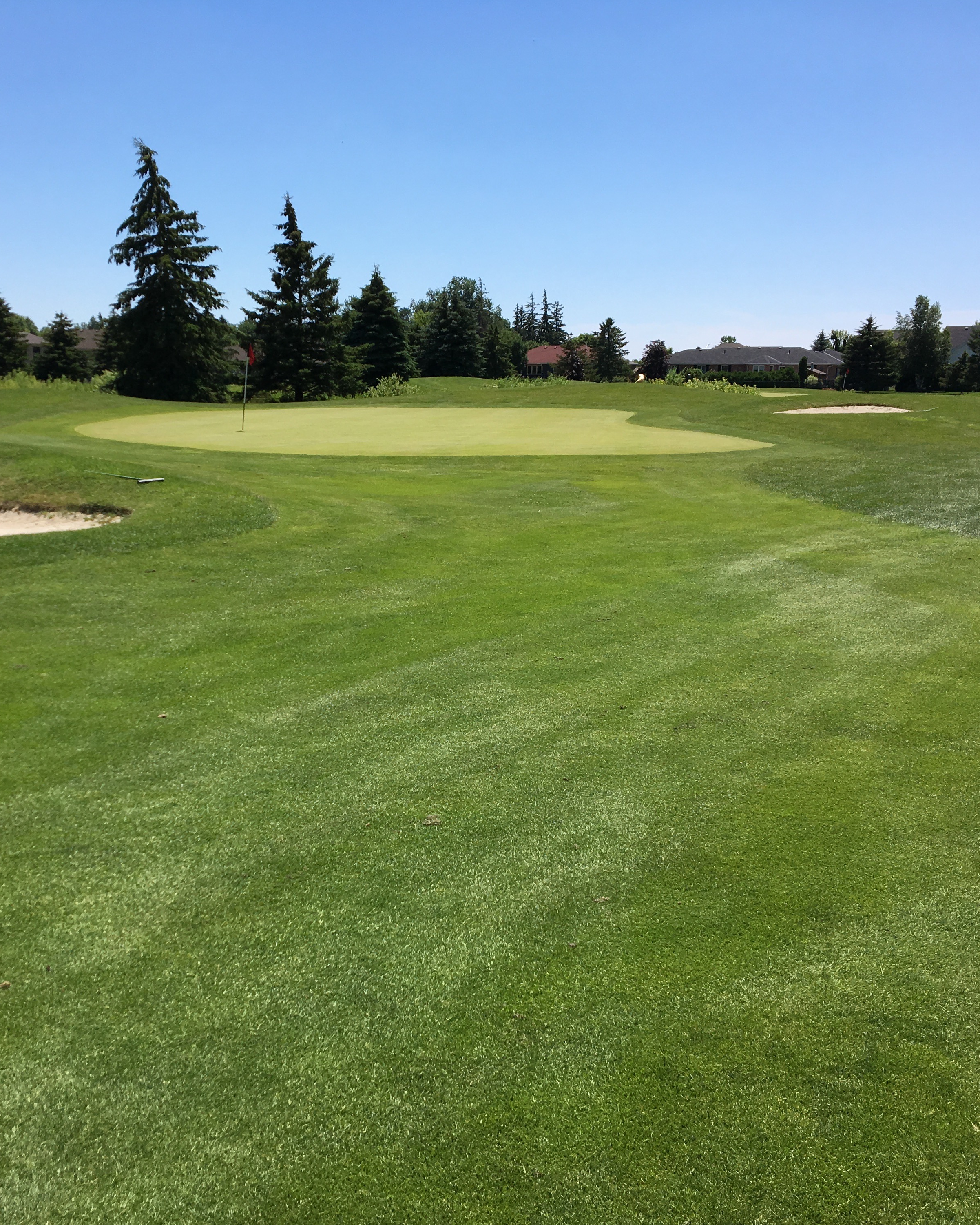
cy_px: 613
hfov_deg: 38.8
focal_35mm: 38
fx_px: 1377
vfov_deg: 47.9
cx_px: 353
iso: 25
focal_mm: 4.15
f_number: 2.2
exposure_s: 1/2404
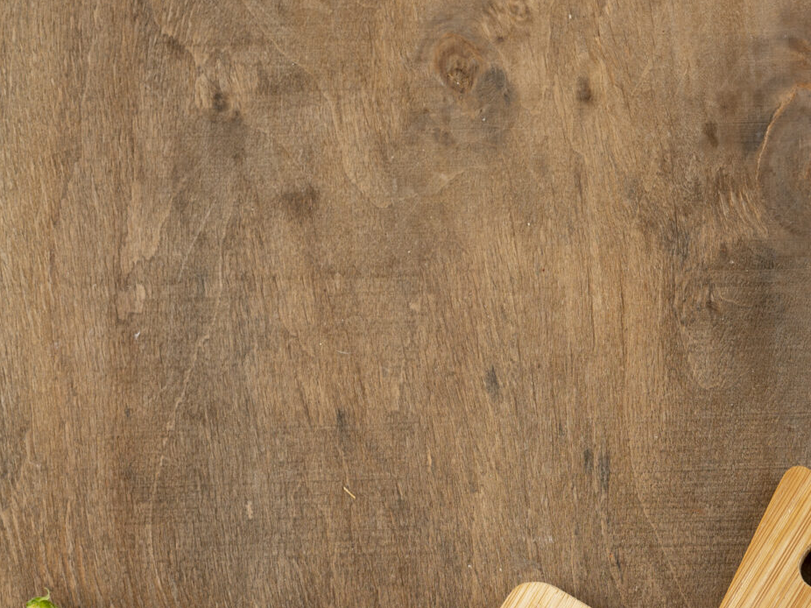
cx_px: 1014
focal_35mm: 133
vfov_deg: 11.0
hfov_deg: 14.3
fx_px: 3115
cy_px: 668
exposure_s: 1/100
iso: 100
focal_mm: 50
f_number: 9
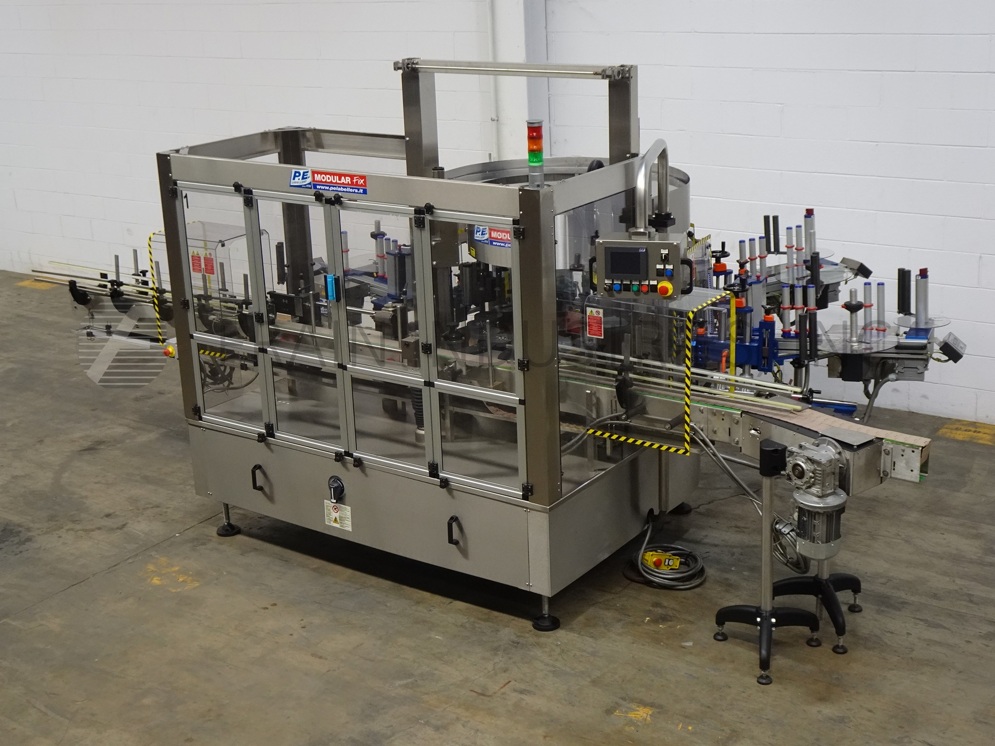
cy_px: 373
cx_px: 498
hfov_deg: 39.7
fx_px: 1380
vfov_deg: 30.3
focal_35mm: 48
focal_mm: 7.79
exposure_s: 1/50
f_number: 4.5
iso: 320
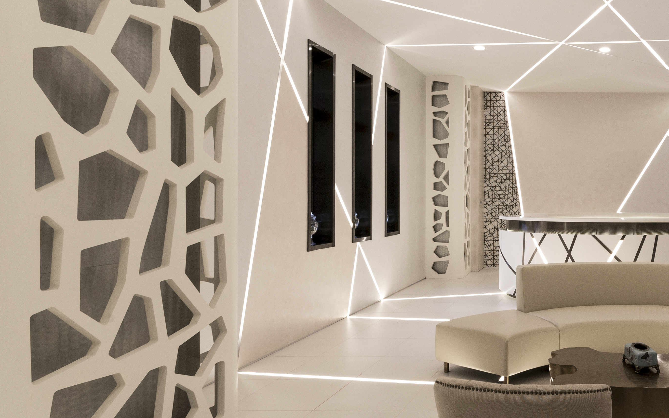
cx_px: 603
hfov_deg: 58.4
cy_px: 196
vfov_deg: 46.0
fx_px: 492
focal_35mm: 27
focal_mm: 12
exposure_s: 1/30
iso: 400
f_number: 13
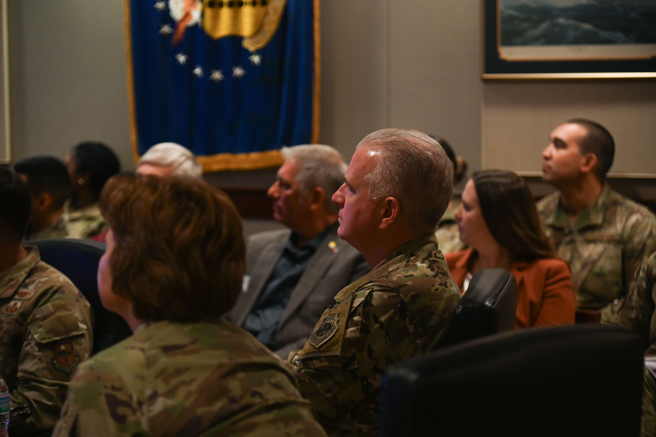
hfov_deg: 19.5
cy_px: 218
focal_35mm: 105
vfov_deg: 13.0
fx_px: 1912
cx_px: 328
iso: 2000
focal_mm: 105
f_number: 4
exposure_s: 1/250
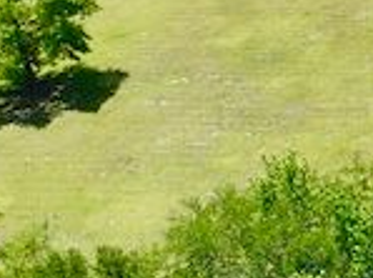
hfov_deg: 12.3
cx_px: 886
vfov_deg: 11.4
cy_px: 81
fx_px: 1387
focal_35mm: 129
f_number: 2.8
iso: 100
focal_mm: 12.29
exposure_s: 1/1250
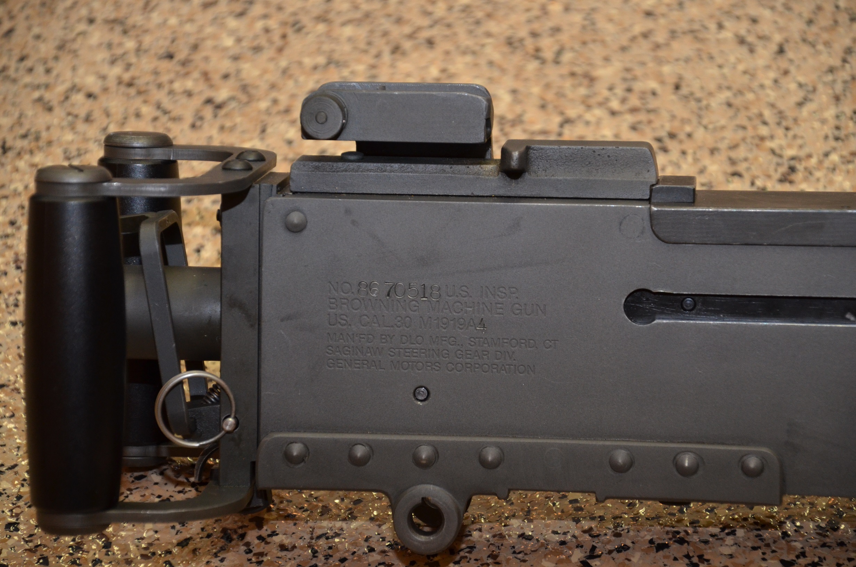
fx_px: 3737
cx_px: 428
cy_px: 284
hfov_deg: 13.1
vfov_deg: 8.7
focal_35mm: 158
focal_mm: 105
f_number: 5.6
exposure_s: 1/60
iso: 800
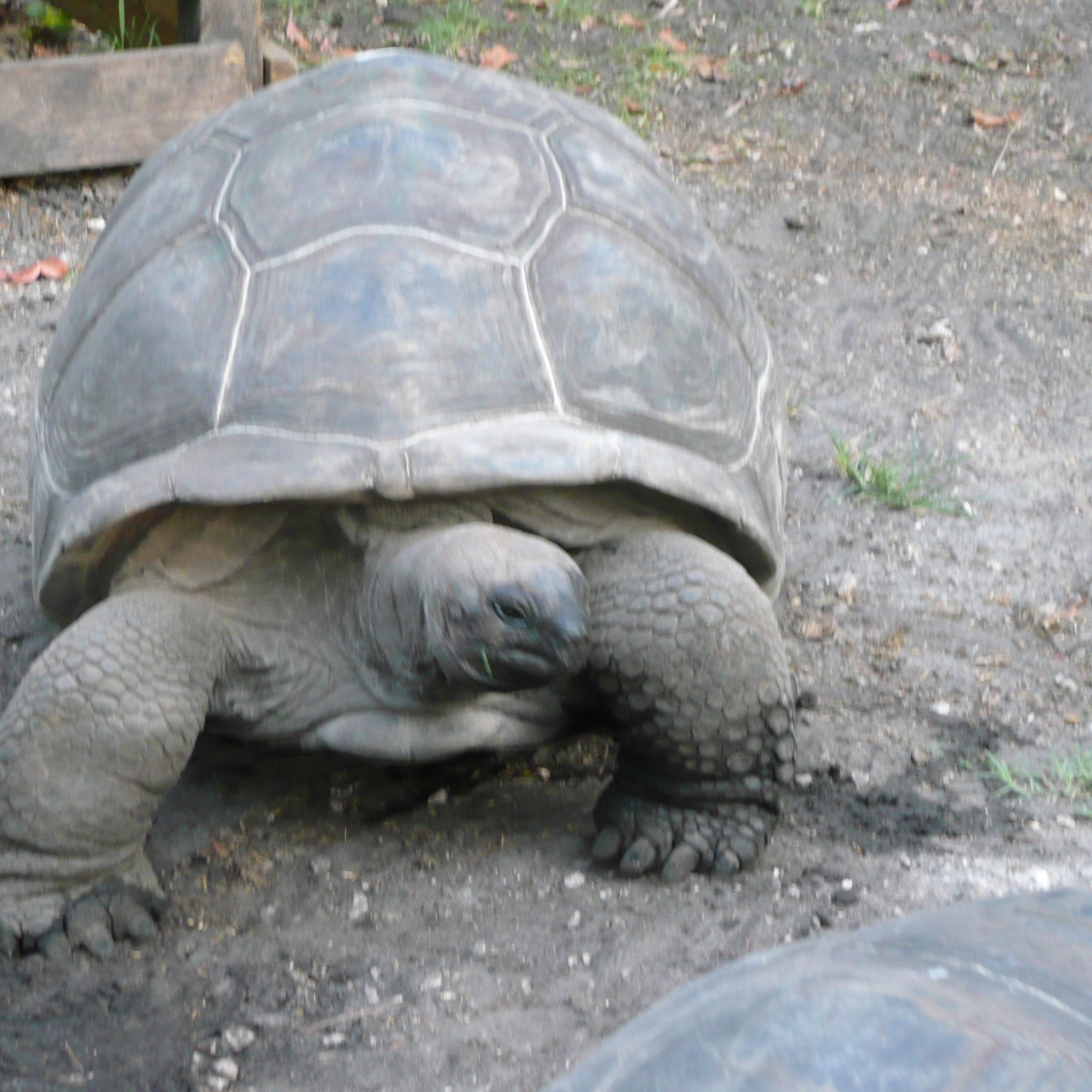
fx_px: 4069
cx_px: 492
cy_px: 545
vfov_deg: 15.3
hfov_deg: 15.3
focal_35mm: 114
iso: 200
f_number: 4.7
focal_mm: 15.7
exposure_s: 1/30
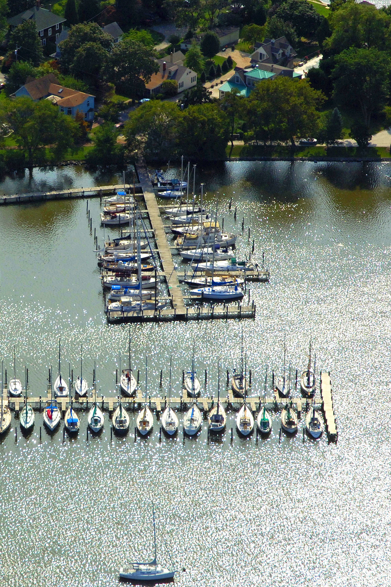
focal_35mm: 177
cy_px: 293
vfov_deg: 11.6
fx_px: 2884
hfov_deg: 7.7
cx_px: 70
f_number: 11
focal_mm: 78
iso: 400
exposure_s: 1/1000
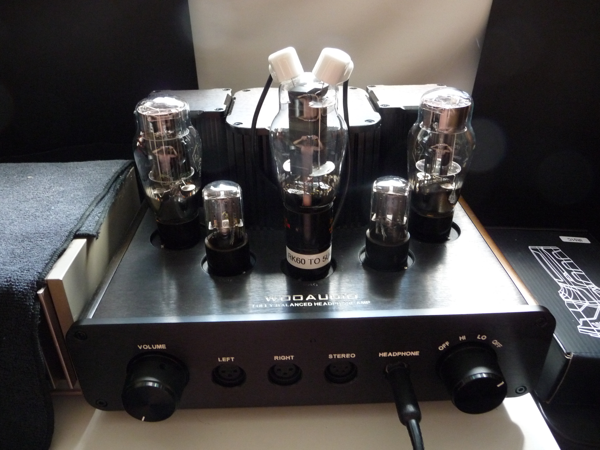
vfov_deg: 49.7
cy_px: 225
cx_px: 300
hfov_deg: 63.4
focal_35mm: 28
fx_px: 485
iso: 400
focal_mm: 4.7
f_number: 3.3
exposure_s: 1/20
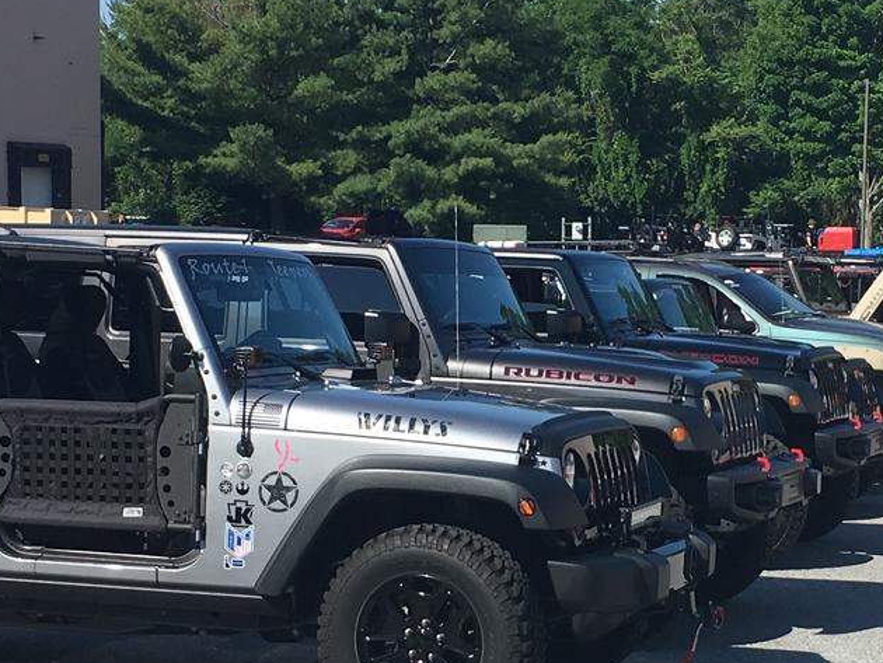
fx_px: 2348
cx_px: 597
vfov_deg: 16.0
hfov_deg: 21.2
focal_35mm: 92
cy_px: 432
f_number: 2.2
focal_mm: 4.15
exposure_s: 1/1304
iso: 25
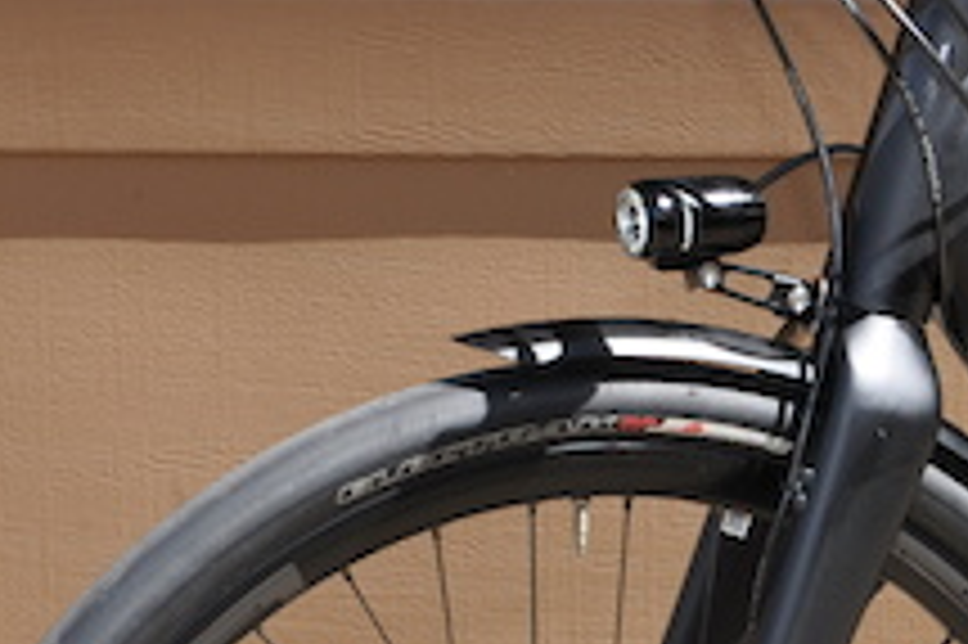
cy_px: 687
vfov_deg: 6.1
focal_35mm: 223
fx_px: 5991
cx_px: 1193
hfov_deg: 9.1
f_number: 10
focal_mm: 40
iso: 200
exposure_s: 1/200
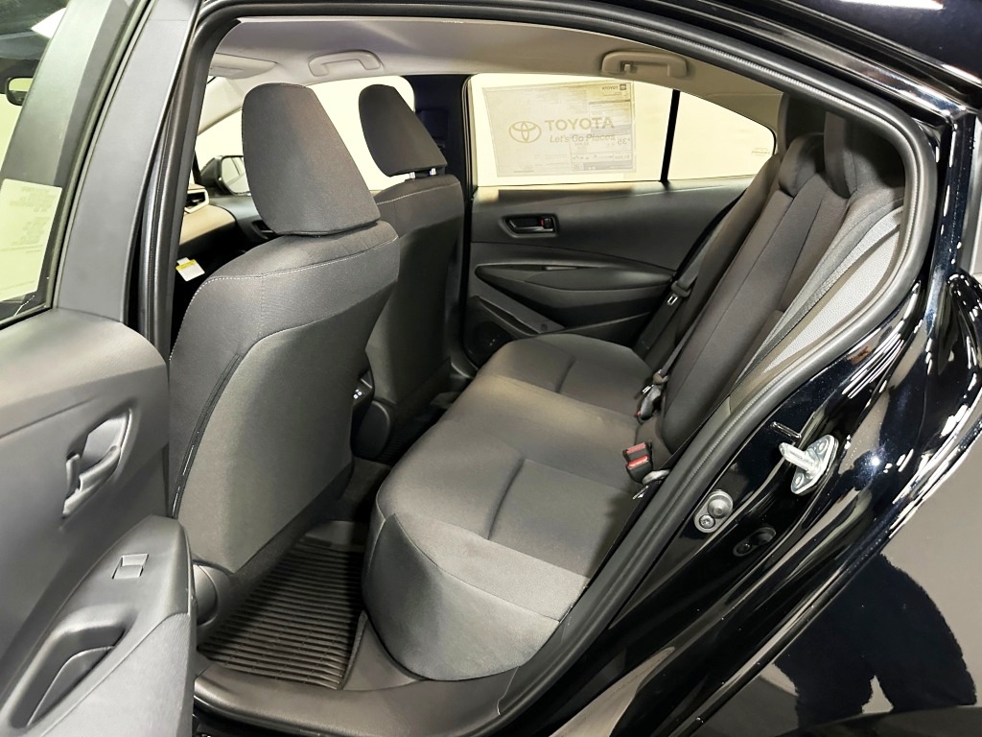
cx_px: 491
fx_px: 681
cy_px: 368
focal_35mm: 24
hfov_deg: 71.6
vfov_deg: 56.8
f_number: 1.78
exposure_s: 1/30
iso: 1000
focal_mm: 6.86
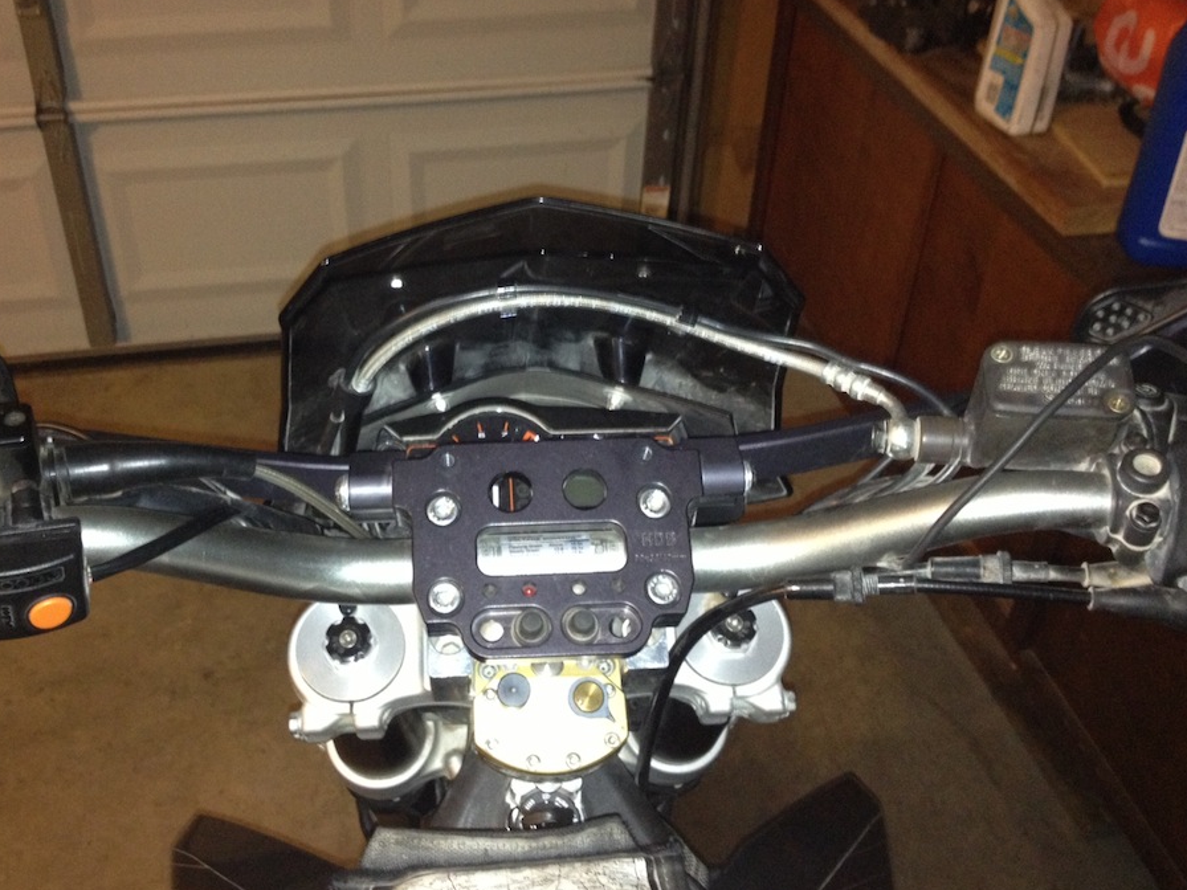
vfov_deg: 35.9
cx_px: 518
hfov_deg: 46.7
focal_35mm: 40
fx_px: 1372
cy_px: 420
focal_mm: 4.28
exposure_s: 1/16
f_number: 2.4
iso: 320
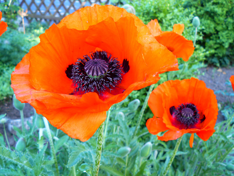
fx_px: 243
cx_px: 117
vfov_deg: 39.7
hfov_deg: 51.4
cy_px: 88
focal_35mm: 36
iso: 100
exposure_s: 1/60
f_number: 2.8
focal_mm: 6
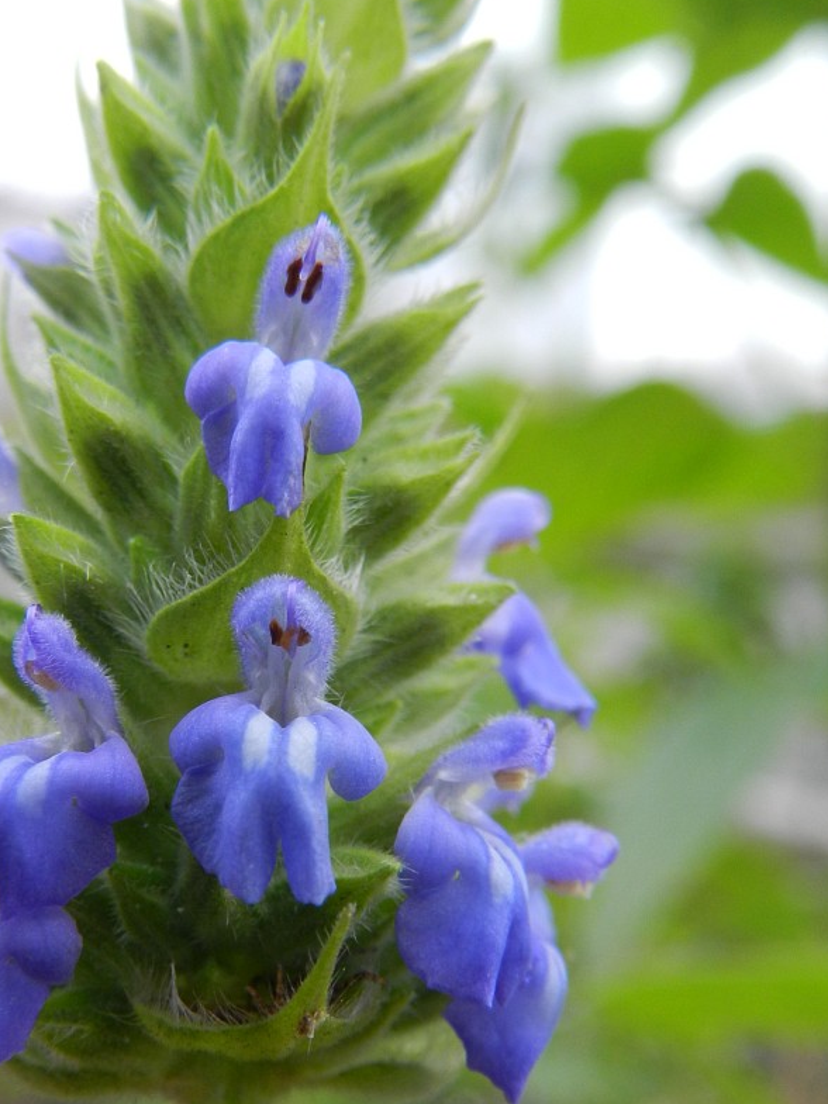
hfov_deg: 29.4
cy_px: 689
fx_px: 1563
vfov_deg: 38.7
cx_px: 262
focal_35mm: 49
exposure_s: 1/60
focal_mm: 5.6
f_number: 3.7
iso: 160
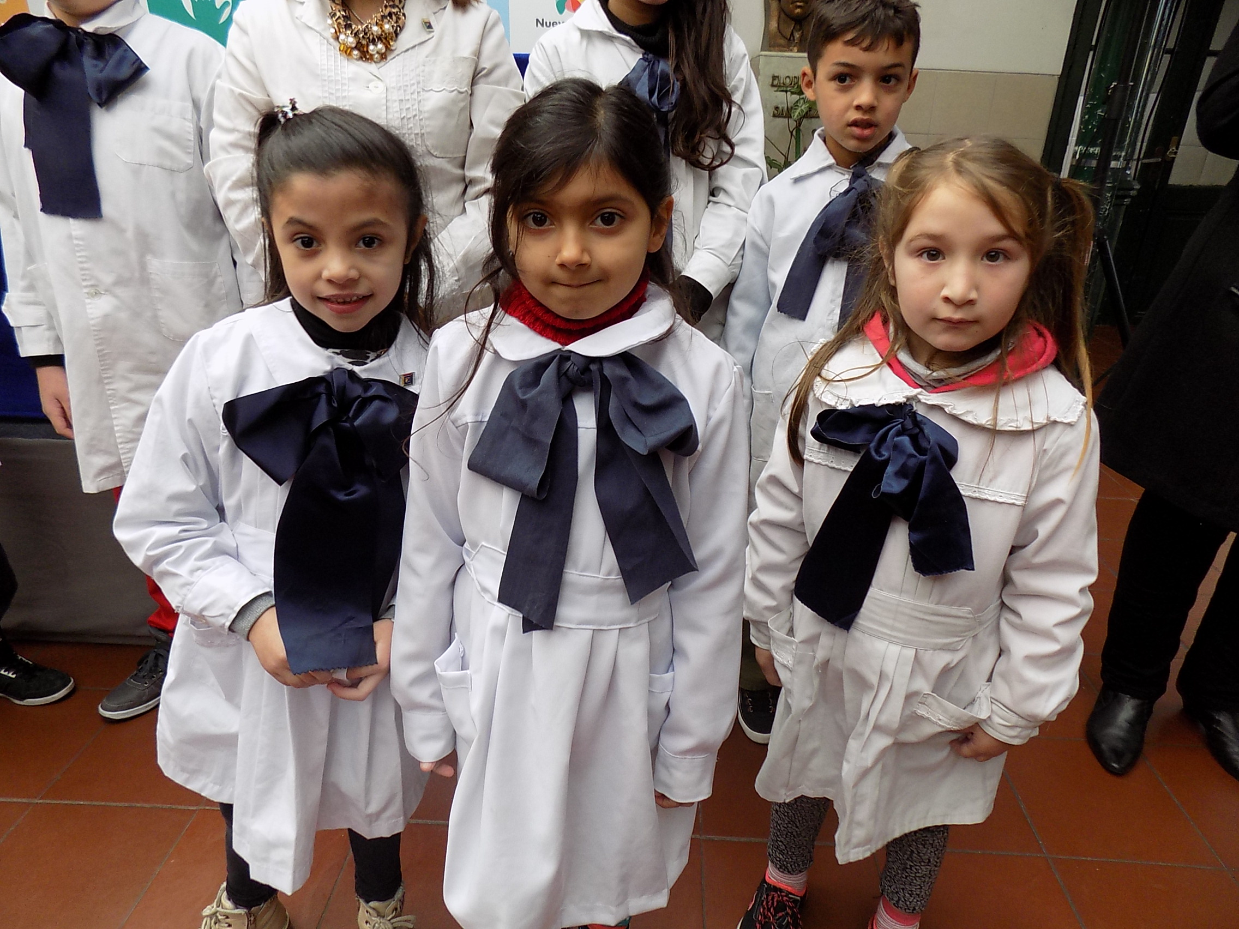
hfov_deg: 73.9
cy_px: 464
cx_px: 620
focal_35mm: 23
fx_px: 823
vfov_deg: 58.9
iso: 125
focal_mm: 4
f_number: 3.1
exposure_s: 1/30
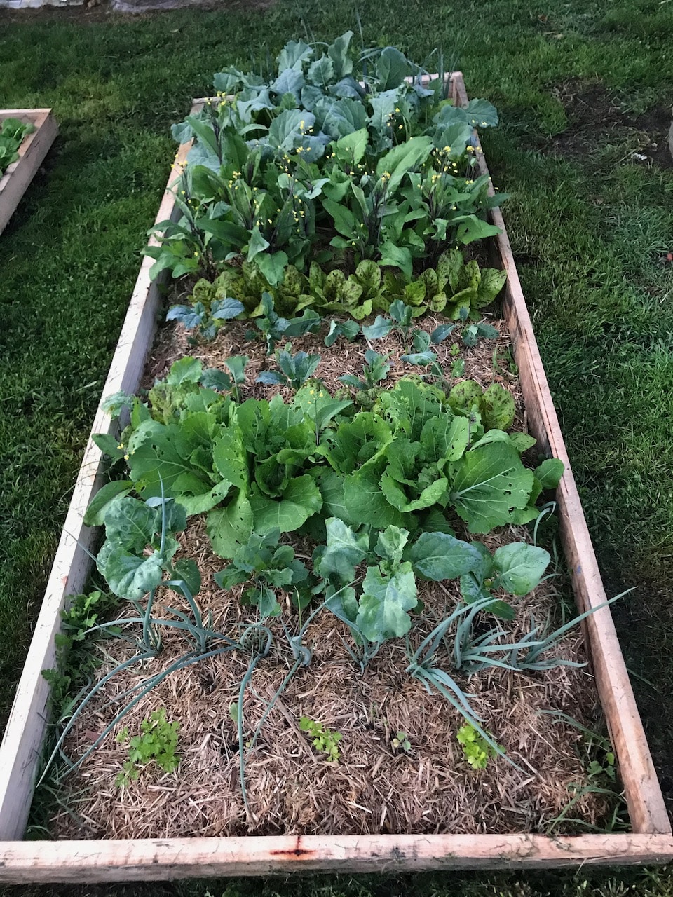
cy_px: 448
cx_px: 336
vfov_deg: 63.4
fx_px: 726
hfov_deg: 49.7
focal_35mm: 28
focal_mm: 3.99
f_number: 1.8
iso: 100
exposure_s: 1/17
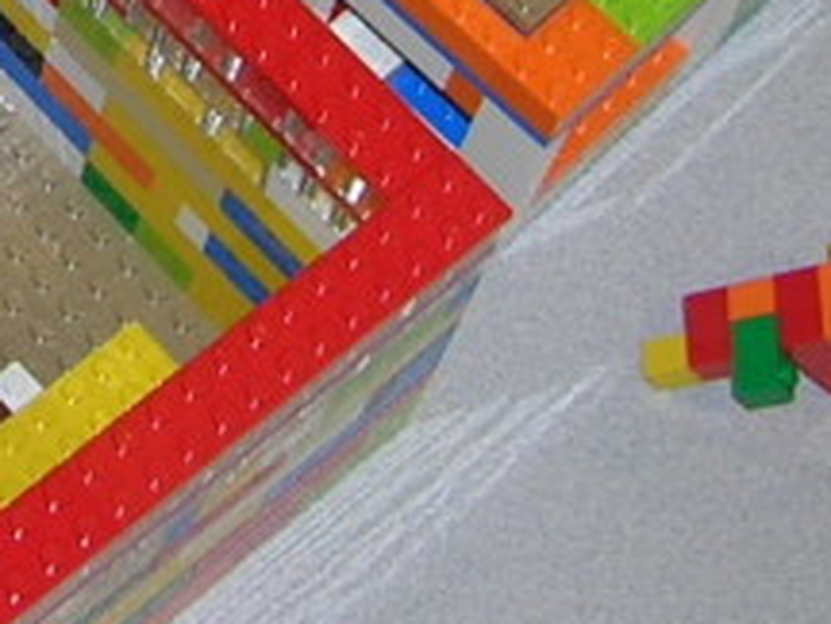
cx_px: -381
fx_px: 3865
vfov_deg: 8.9
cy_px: -458
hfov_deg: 11.8
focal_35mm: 161
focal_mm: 5.7
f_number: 2.9
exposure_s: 1/60.1
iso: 50
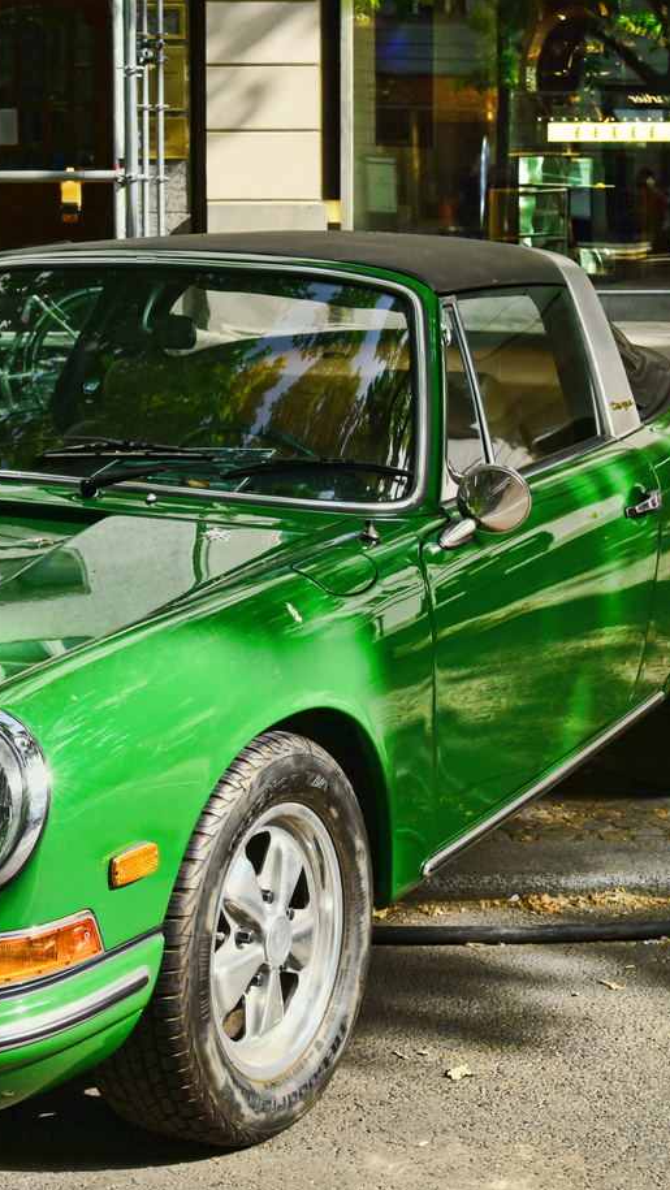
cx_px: 75
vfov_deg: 33.3
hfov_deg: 18.8
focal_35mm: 63
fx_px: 1989
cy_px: 554
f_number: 9
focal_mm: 34
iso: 250
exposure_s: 1/125
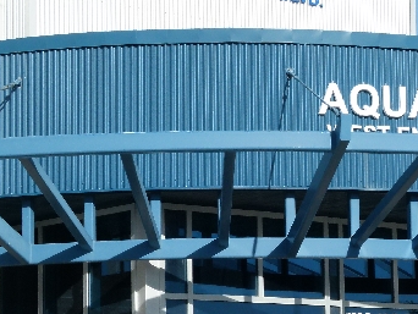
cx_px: 271
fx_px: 1776
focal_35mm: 147
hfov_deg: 13.4
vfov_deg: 10.1
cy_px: 227
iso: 100
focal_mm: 12.1
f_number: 4
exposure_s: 1/1000
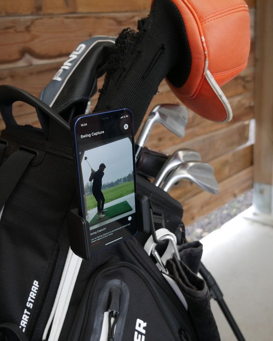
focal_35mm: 40
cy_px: 174
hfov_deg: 37.3
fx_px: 404
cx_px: 151
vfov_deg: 45.8
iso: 400
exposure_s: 1/60
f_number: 3.7
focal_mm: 15
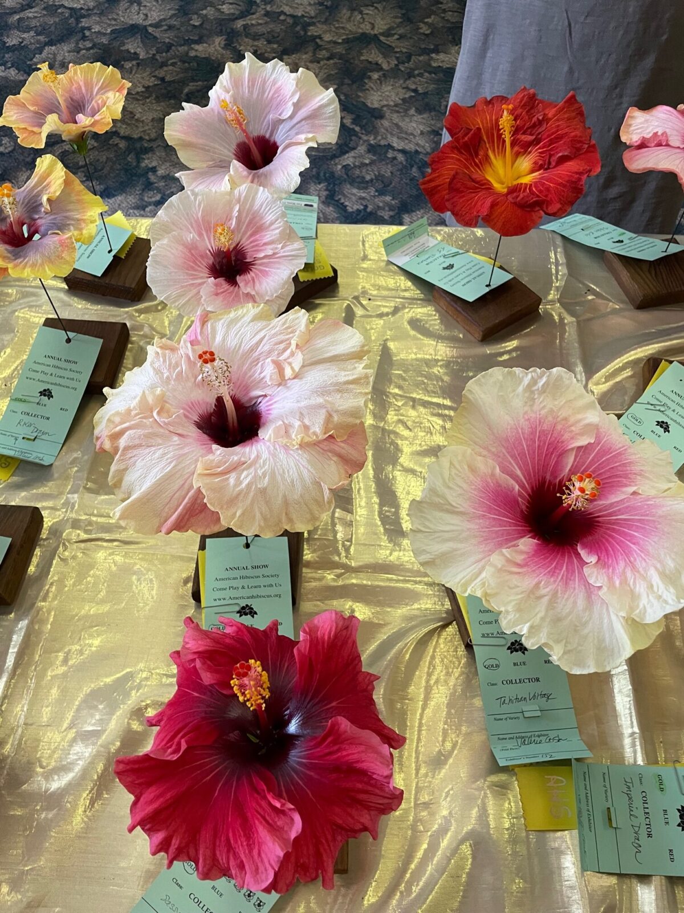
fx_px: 685
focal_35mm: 26
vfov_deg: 67.3
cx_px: 342
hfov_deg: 53.1
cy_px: 456
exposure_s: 1/60
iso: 160
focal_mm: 4.2
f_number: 1.6
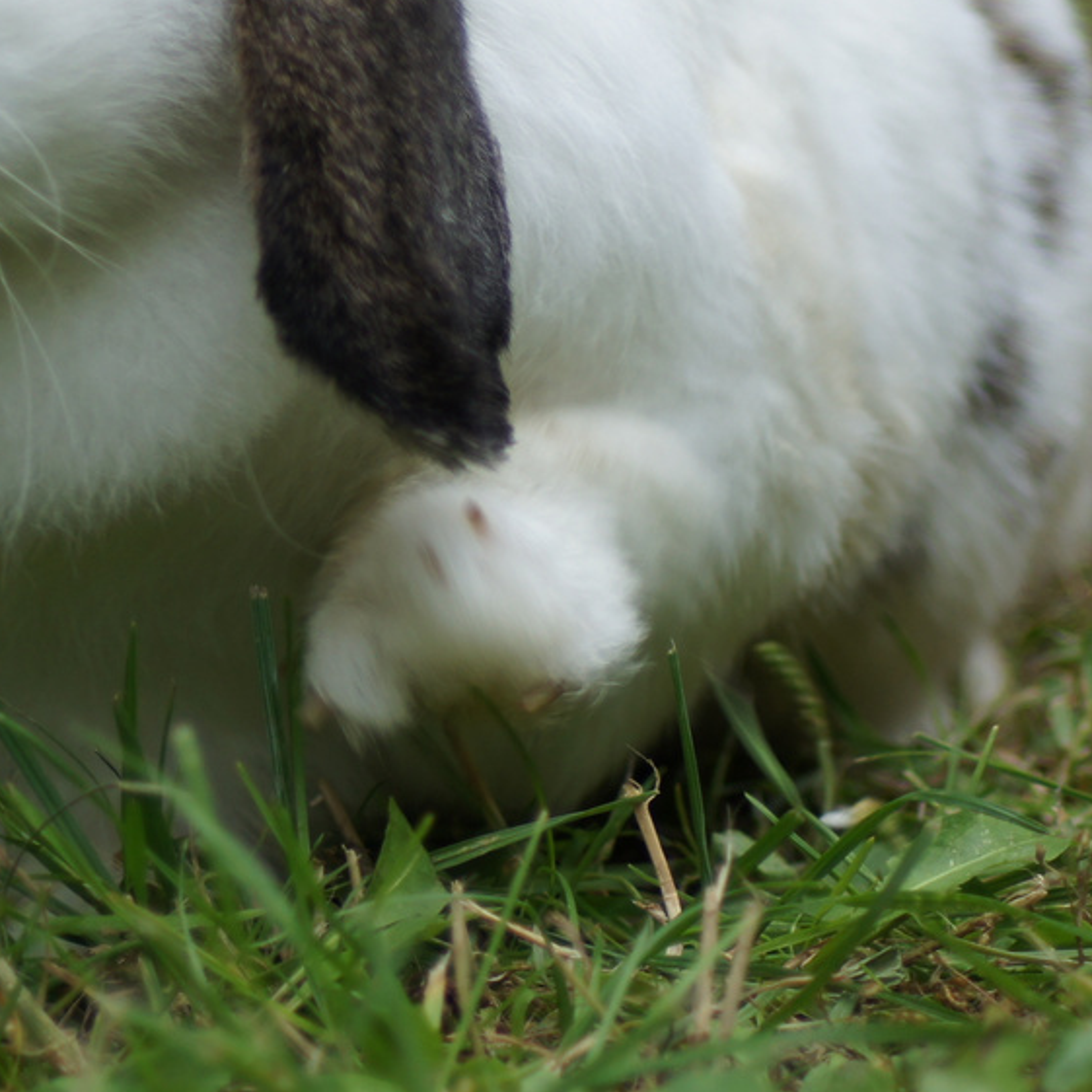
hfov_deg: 5.9
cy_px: 245
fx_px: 10529
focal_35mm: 295
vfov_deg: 5.9
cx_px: 149
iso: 125
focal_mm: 80
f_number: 4
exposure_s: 1/125
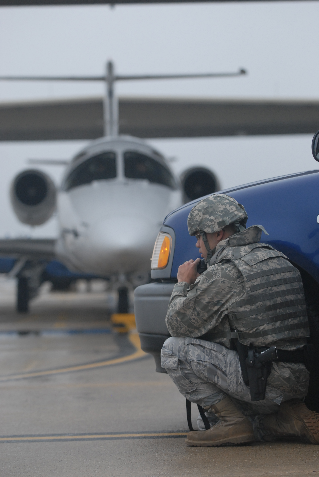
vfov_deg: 12.4
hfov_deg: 8.3
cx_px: 160
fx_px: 2187
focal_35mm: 165
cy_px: 238
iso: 500
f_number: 2.8
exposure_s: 1/1250
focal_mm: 110
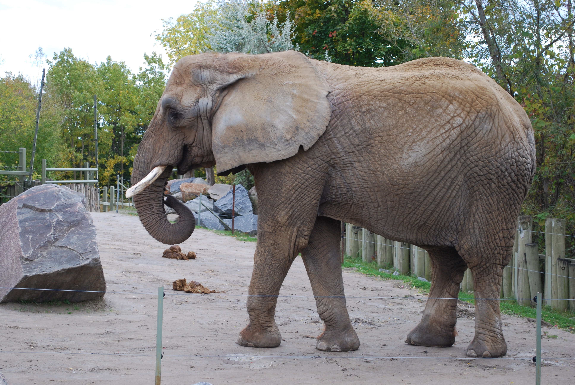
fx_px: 1079
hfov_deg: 29.8
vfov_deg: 20.2
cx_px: 288
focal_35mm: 68
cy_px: 192
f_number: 5.6
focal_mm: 45
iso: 160
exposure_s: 1/125
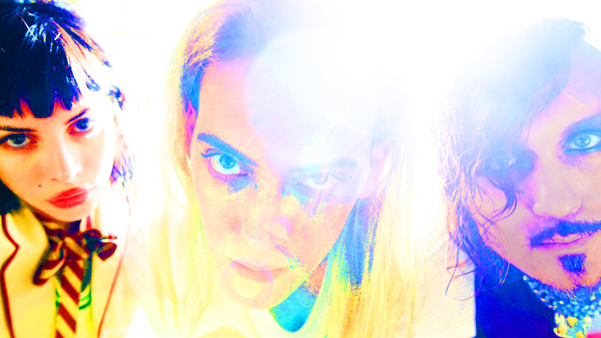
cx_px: 299
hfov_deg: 71.9
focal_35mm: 26
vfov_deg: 44.3
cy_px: 188
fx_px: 414
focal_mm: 24
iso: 1250
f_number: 4
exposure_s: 1/125
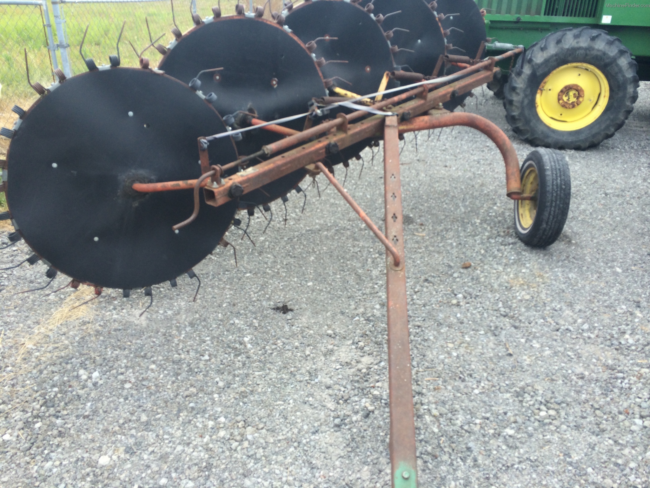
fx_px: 563
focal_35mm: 30
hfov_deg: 60.0
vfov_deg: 46.8
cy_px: 244
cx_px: 325
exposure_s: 1/461
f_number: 2.2
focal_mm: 4.12
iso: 32
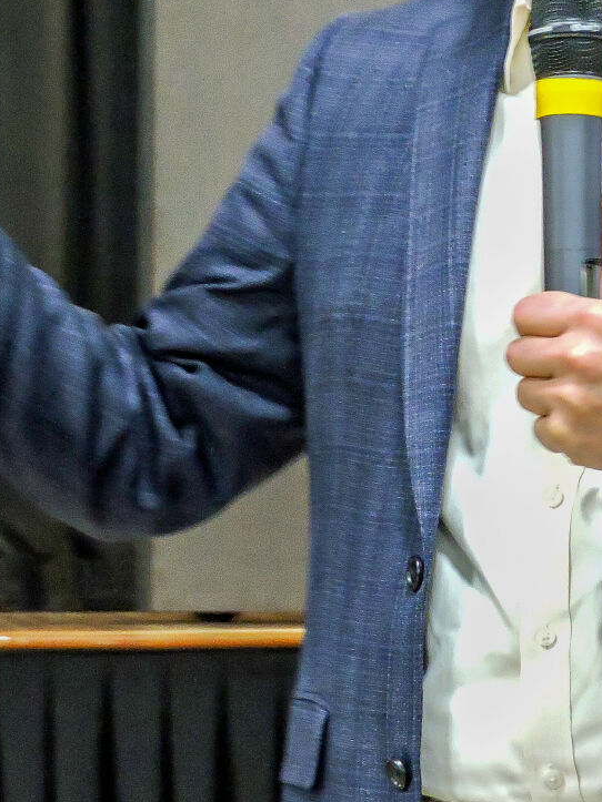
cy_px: 279
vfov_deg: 8.6
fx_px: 5335
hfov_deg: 6.4
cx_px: 541
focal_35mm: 230
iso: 800
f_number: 4.1
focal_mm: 17.8
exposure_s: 1/10
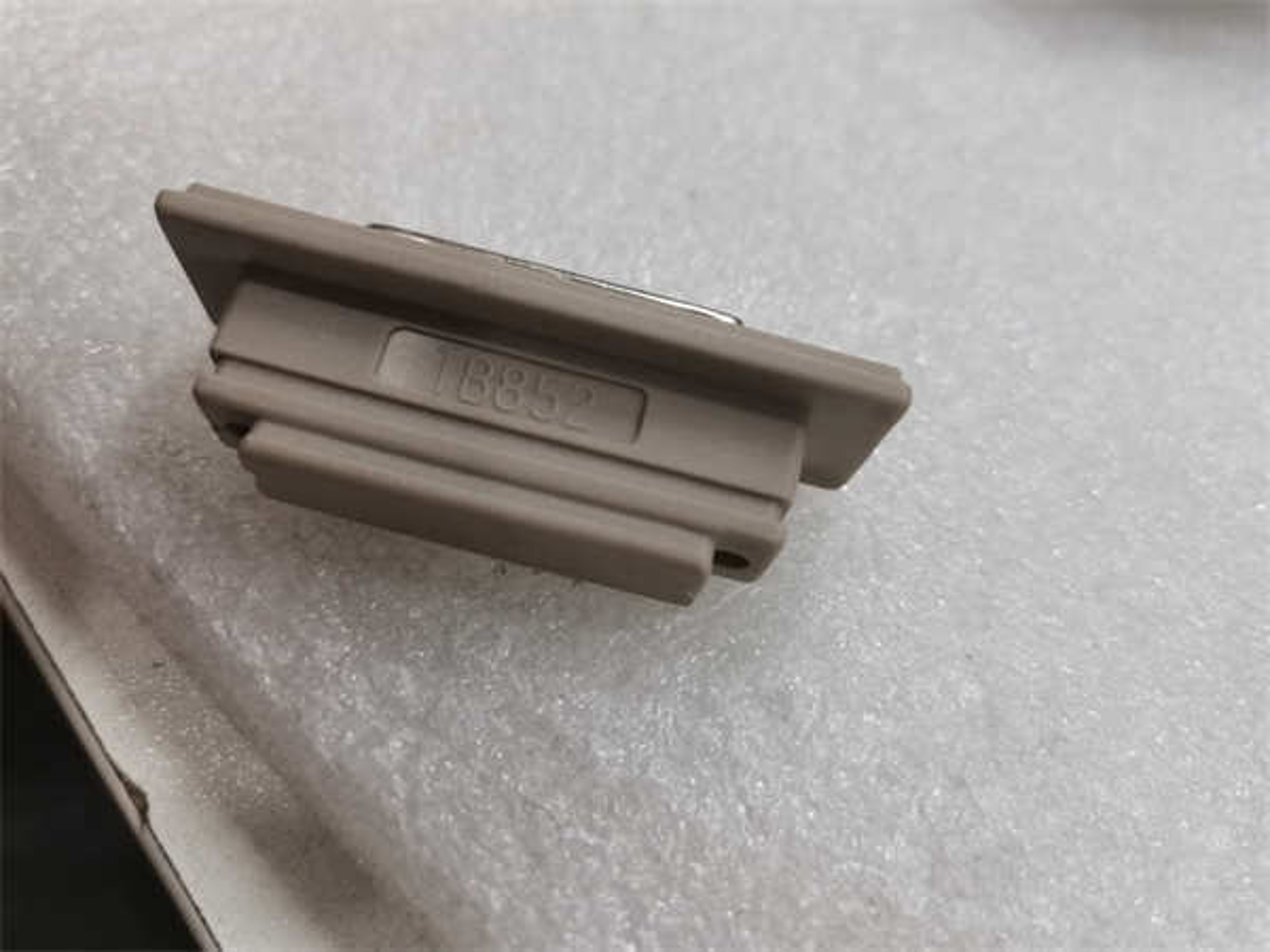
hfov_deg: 67.3
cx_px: 635
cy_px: 476
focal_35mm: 26
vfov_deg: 53.1
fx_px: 954
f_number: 1.8
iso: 100
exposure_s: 1/50
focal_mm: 5.58
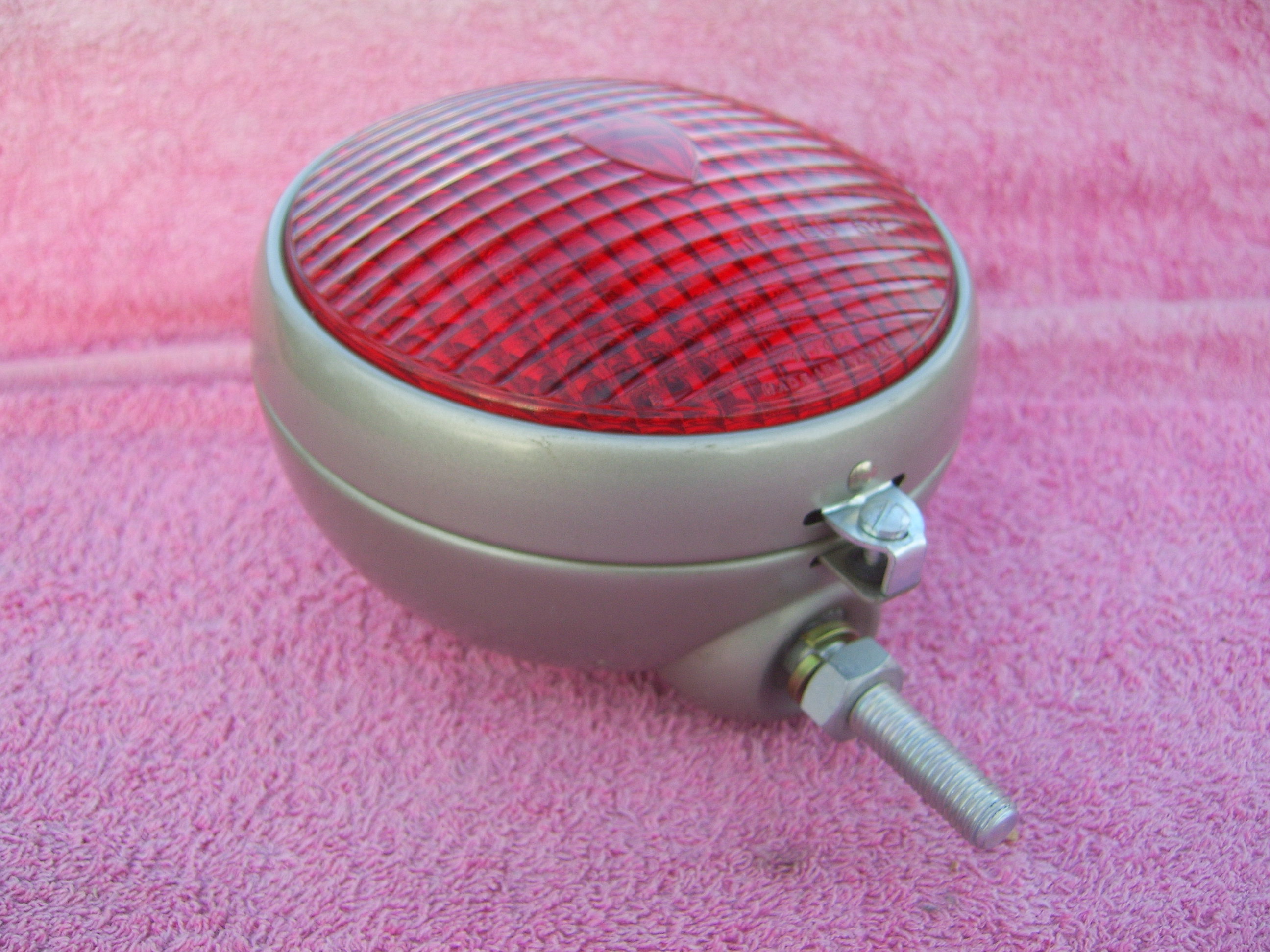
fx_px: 1394
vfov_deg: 37.7
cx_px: 635
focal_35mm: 38
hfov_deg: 49.0
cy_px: 476
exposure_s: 1/80
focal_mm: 7.8
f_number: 2.8
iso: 50
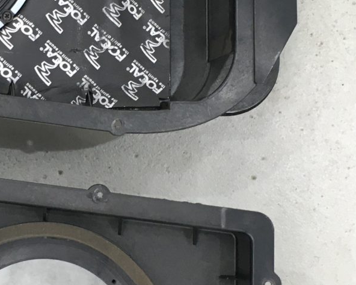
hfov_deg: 19.3
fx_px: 1032
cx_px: 46
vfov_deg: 15.7
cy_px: 134
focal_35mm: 98
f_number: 2.2
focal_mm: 4.15
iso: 64
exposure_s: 1/33
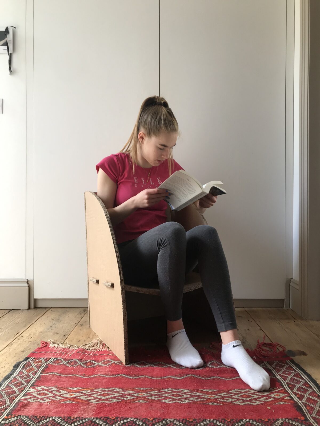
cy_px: 213
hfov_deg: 49.7
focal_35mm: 28
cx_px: 160
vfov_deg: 63.4
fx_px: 345
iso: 32
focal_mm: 3.99
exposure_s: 1/50
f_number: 1.8
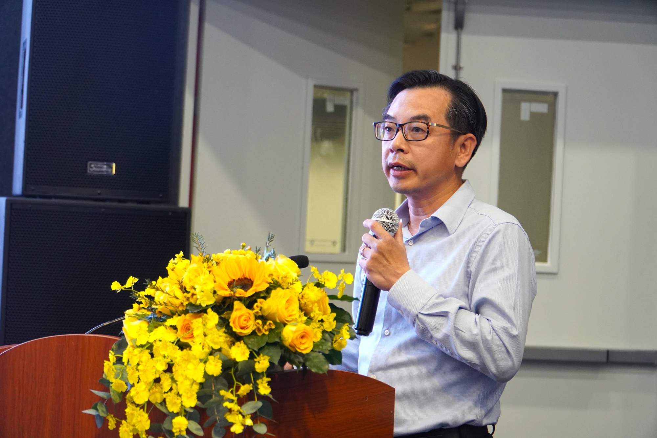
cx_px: 328
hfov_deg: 25.1
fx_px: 1478
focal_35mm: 81
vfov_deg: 16.9
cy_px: 219
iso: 1600
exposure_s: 1/100
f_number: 4
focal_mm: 54
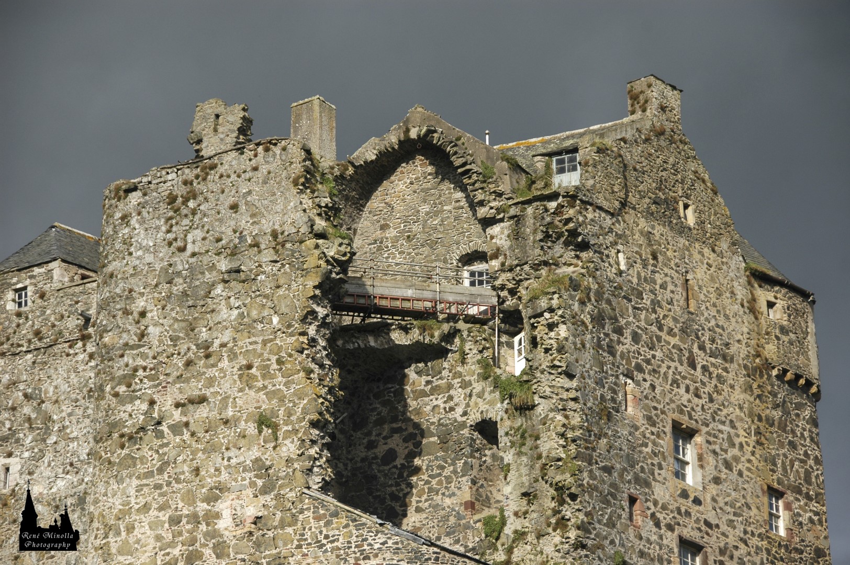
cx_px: 425
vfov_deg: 9.6
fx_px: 3362
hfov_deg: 14.4
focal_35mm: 142
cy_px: 282
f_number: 7.1
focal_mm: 95
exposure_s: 1/640
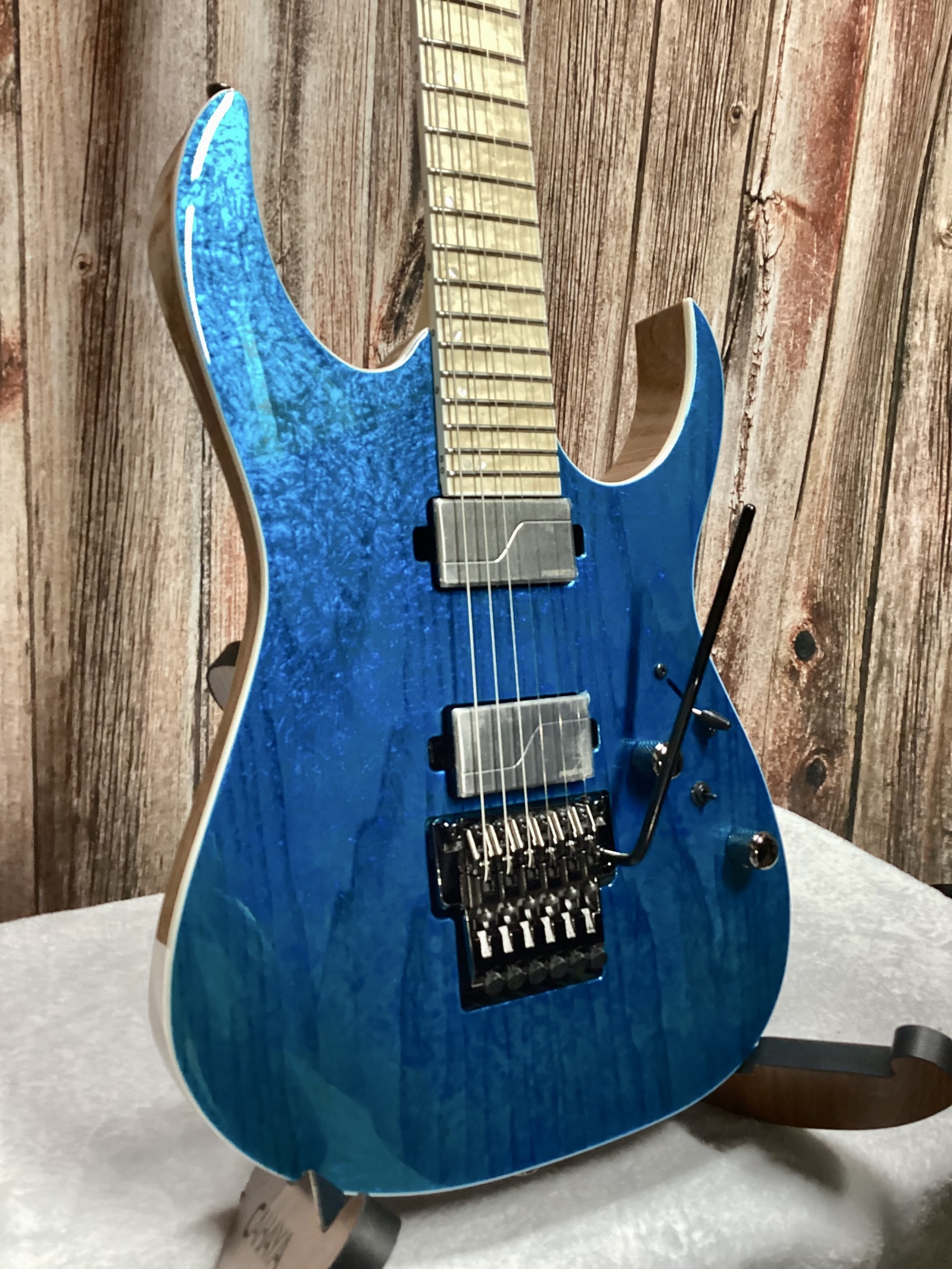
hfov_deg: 45.5
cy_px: 634
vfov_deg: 58.3
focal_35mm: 31
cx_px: 476
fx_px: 1136
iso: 250
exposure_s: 1/40
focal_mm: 3.3
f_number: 2.4
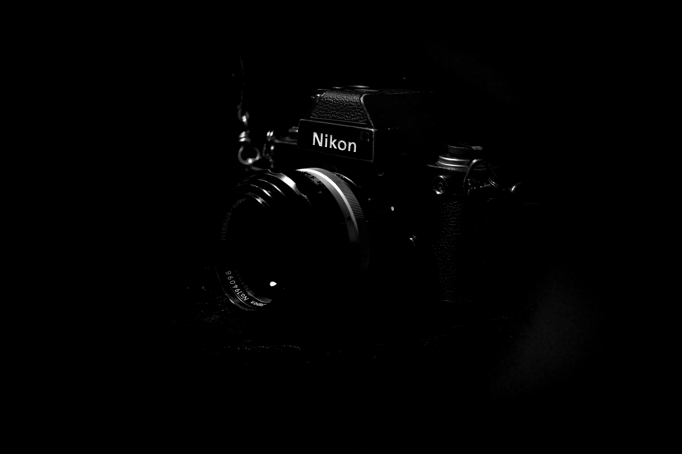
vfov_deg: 27.0
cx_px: 341
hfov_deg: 39.6
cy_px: 227
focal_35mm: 50
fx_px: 947
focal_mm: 50
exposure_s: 1/15
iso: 200
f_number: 6.3
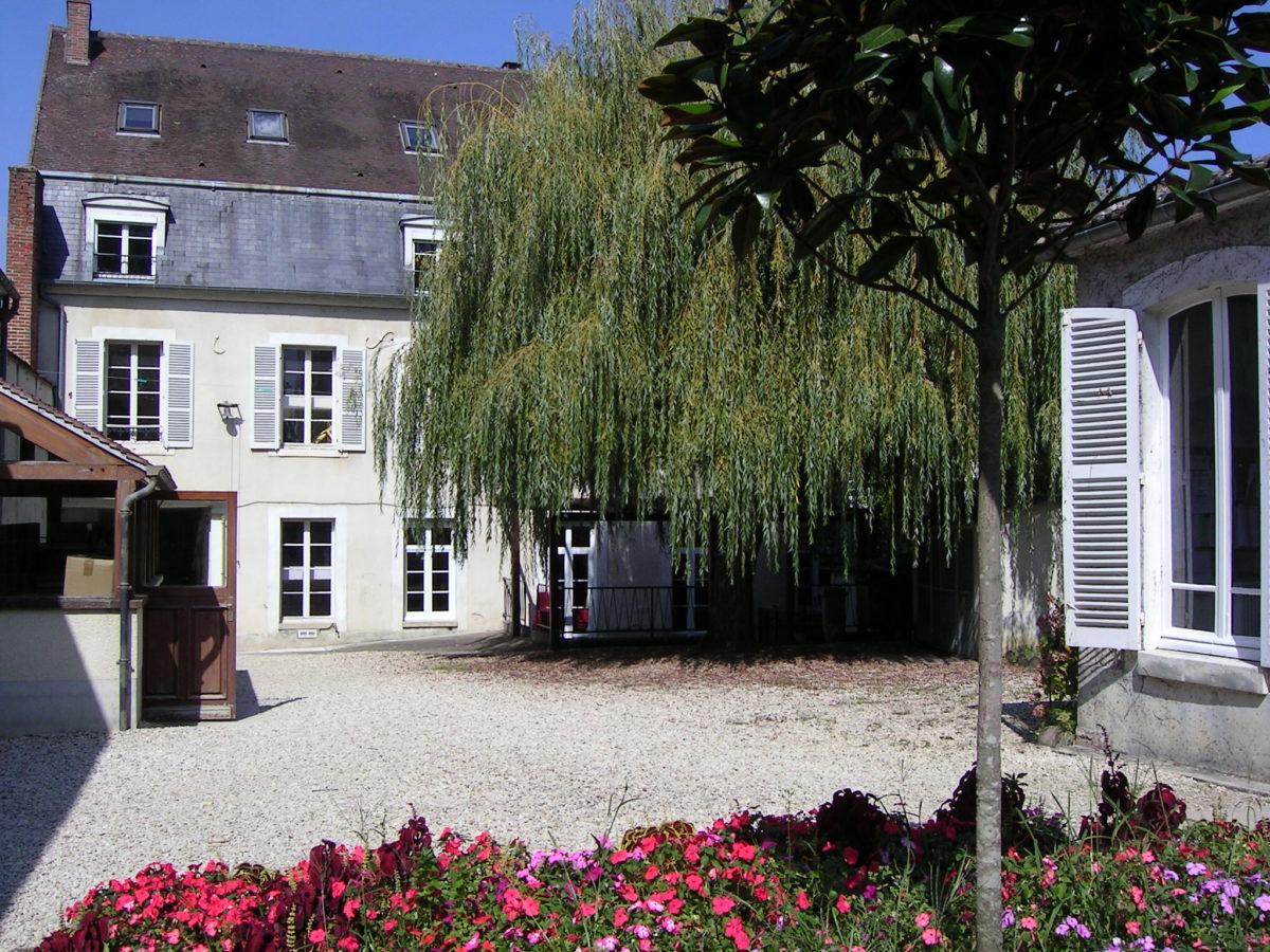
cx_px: 635
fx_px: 1321
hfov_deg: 51.4
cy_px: 476
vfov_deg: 39.7
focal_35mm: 36
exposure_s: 1/552
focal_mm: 5.6
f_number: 4.8
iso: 50
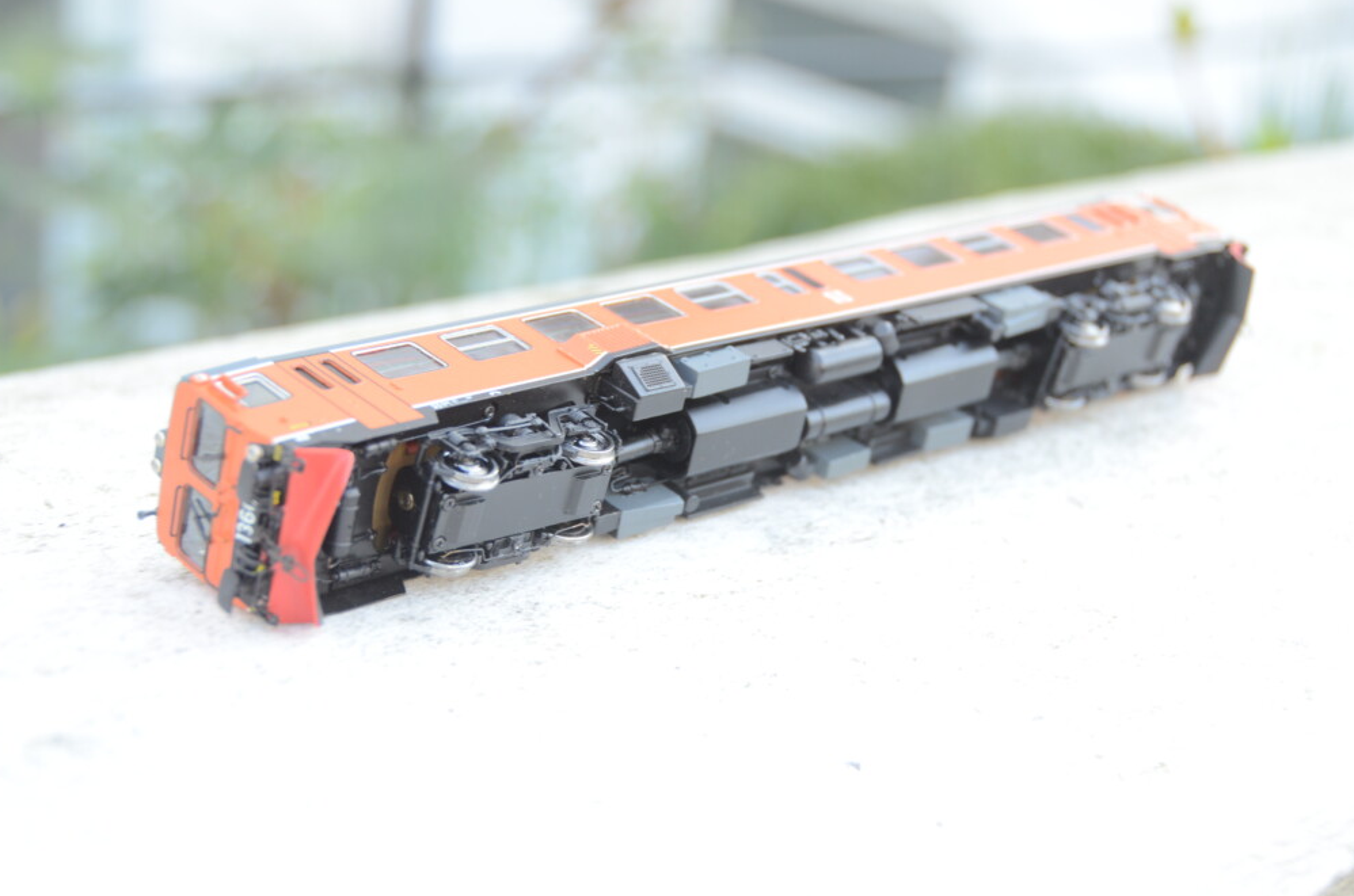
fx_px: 3003
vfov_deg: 17.0
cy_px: 443
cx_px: 676
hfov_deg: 25.4
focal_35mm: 80
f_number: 4.8
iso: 400
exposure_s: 1/80
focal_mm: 52
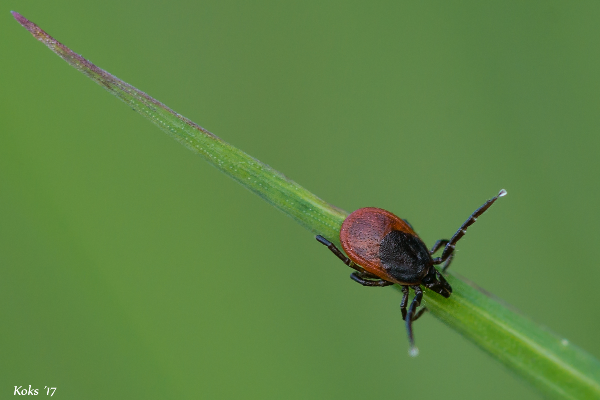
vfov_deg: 6.9
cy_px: 200
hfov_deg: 10.3
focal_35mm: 200
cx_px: 300
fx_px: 3333
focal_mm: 200
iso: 400
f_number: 7.1
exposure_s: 1/60
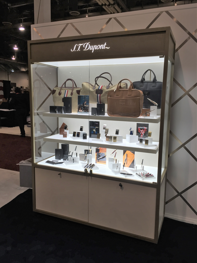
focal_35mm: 29
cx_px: 98
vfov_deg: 61.7
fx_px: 220
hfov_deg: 48.2
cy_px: 132
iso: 32
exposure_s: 1/120
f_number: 2.2
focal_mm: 4.15
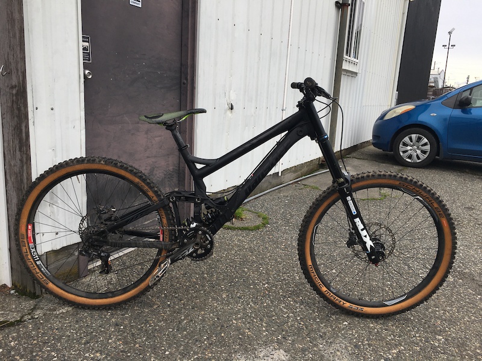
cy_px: 180
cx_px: 241
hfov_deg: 61.7
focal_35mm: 29
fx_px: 404
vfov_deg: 48.2
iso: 25
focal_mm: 4.15
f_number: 2.2
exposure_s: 1/354
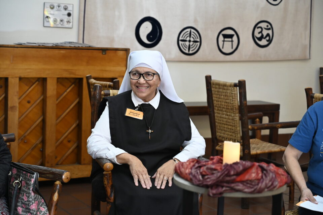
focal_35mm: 70
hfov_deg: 28.9
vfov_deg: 19.4
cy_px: 108
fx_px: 628
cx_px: 162
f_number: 4
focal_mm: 70
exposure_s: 1/60
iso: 4000
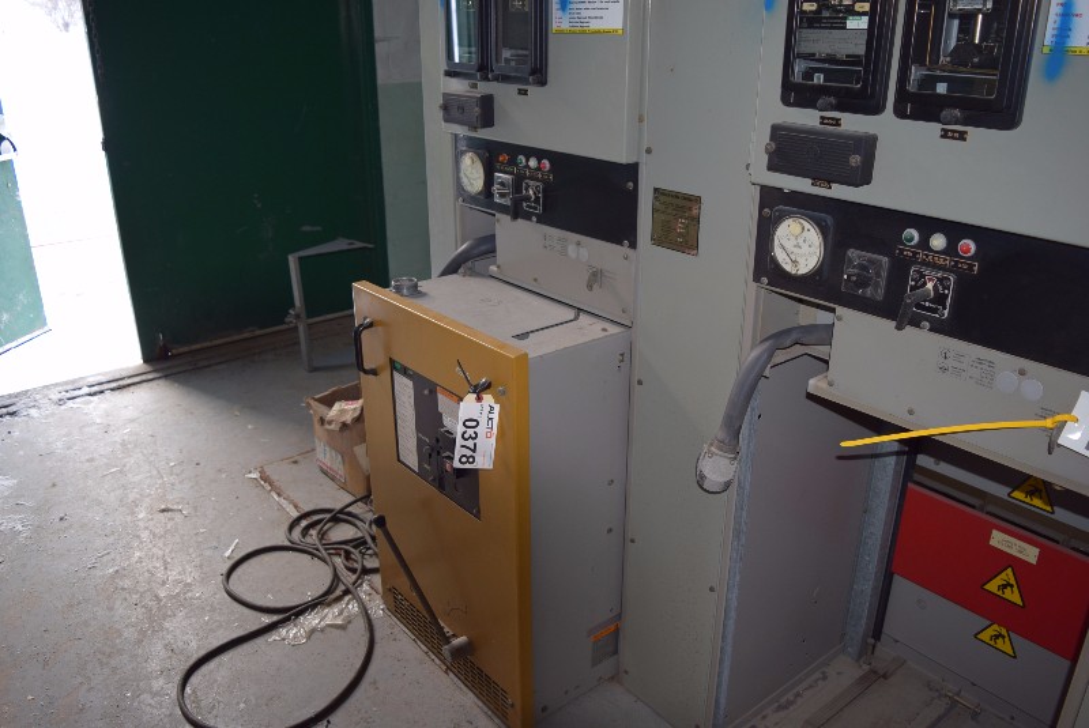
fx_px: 817
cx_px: 544
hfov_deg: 67.3
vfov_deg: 48.0
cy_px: 364
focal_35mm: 27
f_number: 3.5
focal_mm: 18
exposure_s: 1/80
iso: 400
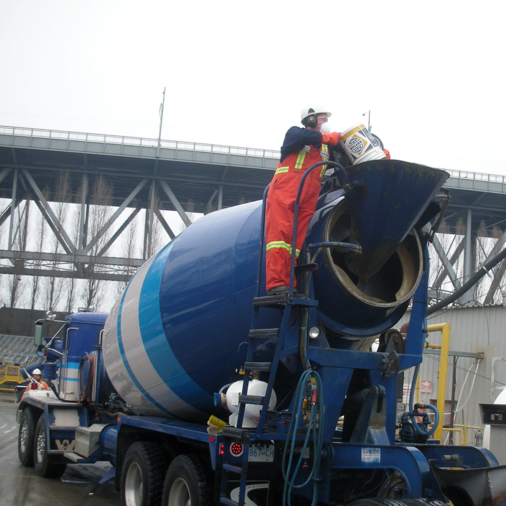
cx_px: 296
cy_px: 285
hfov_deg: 36.0
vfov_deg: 36.0
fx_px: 777
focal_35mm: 47
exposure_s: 1/108
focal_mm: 5.8
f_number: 2.8
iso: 50
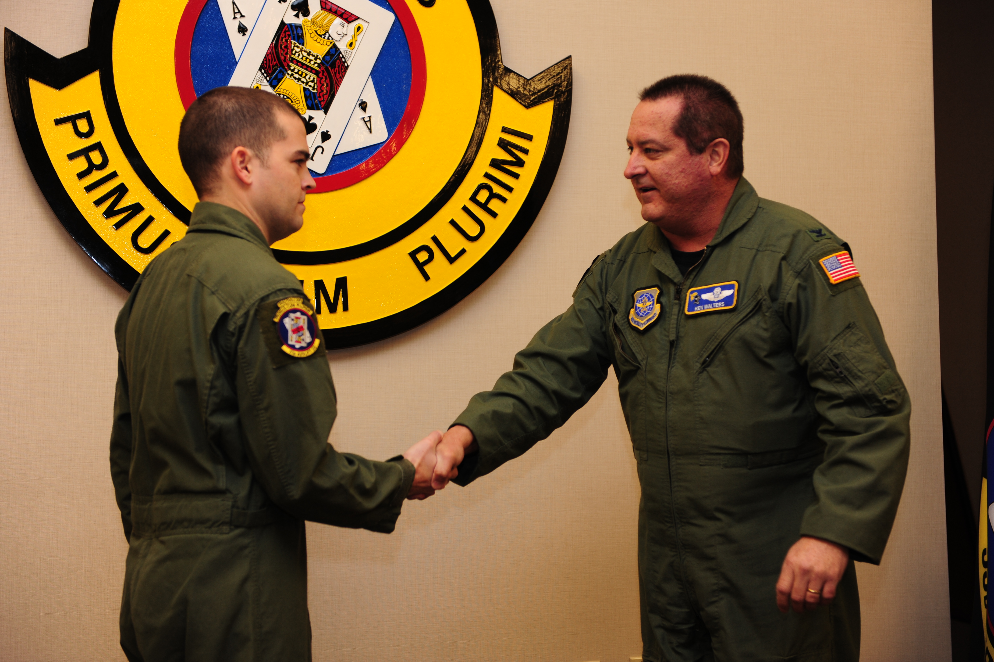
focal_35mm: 56
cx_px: 497
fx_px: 1545
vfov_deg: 24.2
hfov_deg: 35.7
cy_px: 331
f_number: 3.2
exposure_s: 1/100
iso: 400
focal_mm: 56
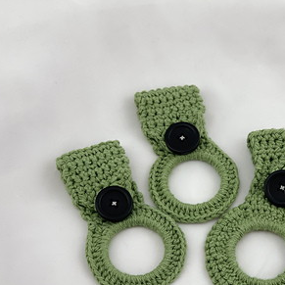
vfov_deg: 21.9
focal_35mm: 79
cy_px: 182
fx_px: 736
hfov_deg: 21.8
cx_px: 207
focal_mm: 6
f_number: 2.4
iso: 16
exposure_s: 1/120
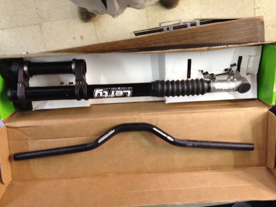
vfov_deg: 40.7
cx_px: 138
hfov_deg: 52.6
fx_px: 279
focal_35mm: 35
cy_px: 104
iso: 320
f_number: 2.4
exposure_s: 1/20
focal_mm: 4.28
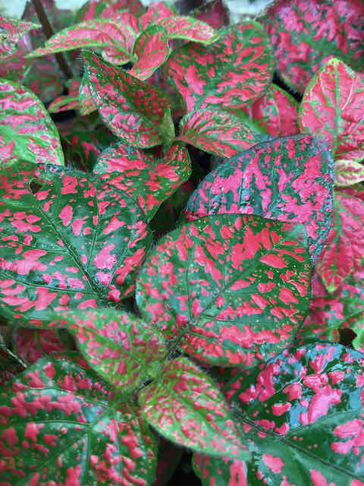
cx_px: 182
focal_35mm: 31
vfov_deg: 58.4
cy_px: 243
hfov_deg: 45.4
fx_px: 435
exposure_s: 1/60
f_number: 2.4
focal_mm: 3.3
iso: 160
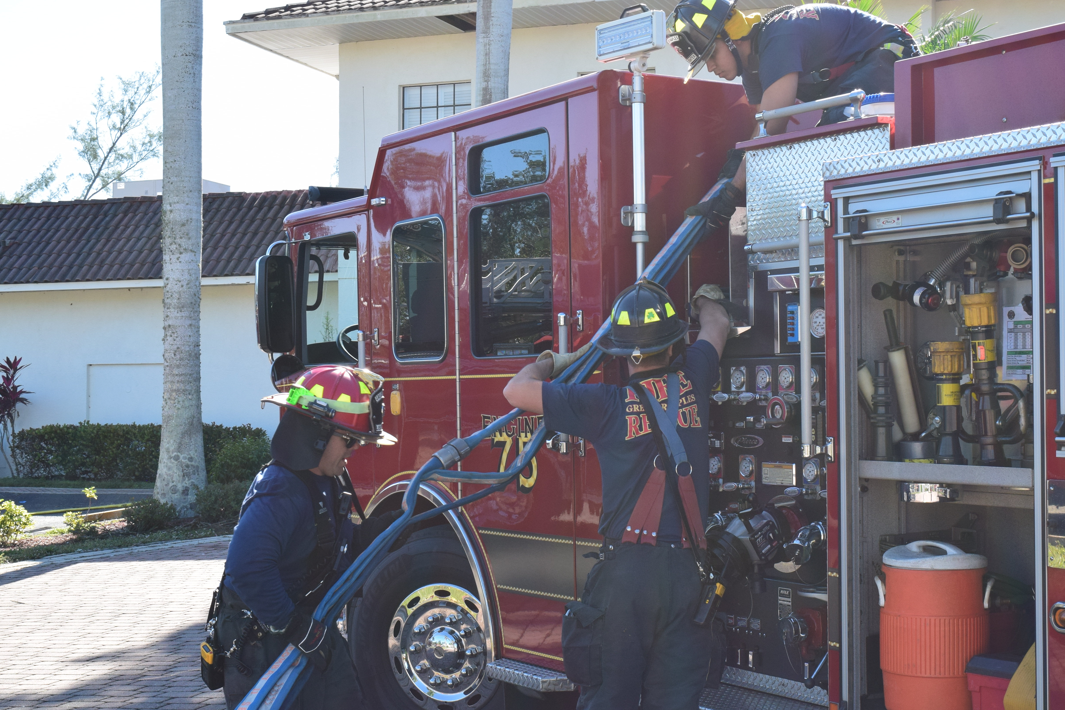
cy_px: 383
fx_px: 1704
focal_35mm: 58
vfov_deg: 23.5
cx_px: 630
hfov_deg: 34.6
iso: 400
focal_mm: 31
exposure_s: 1/250
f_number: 10
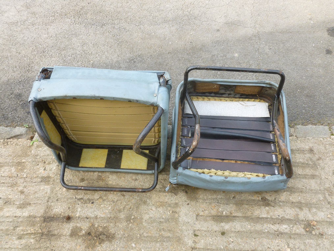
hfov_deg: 63.4
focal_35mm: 28
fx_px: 270
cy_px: 126
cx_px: 167
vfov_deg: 49.8
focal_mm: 5
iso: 100
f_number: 3.3
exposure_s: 1/160
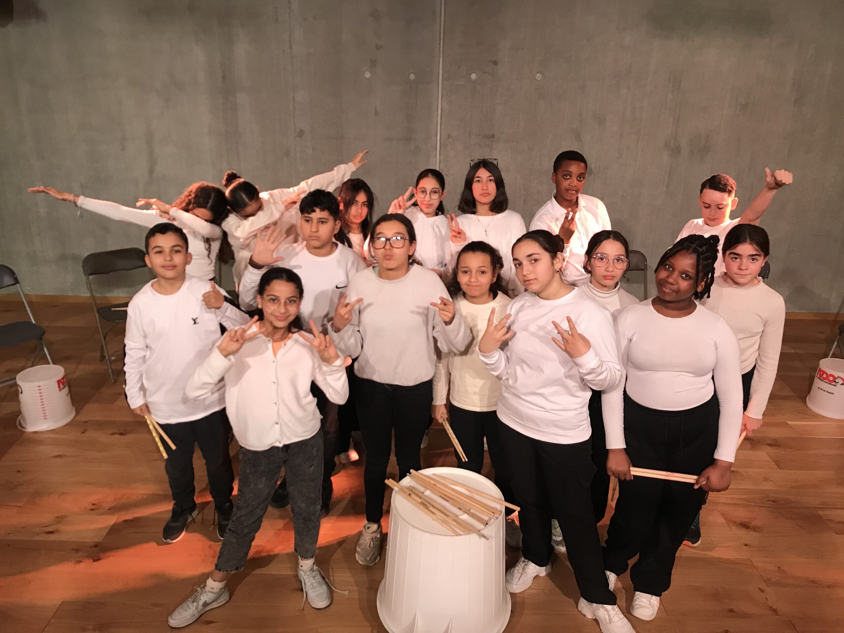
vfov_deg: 49.7
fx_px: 683
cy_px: 316
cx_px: 422
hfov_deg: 63.4
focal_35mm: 28
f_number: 1.8
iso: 40
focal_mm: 3.99
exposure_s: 1/27
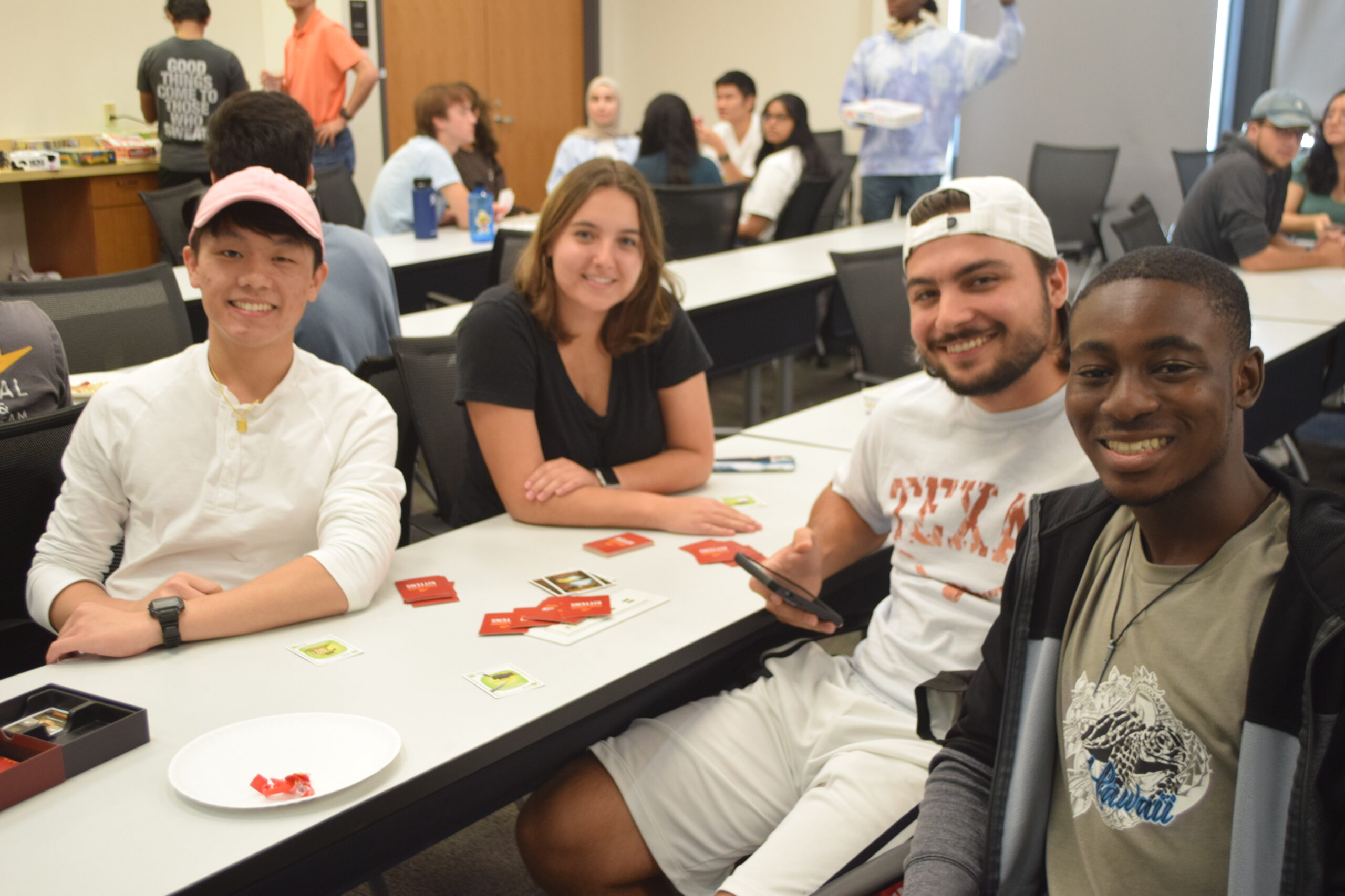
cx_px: 672
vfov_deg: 34.2
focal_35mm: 39
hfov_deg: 49.6
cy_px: 448
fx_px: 1457
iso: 1000
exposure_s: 1/30
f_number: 4.2
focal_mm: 26
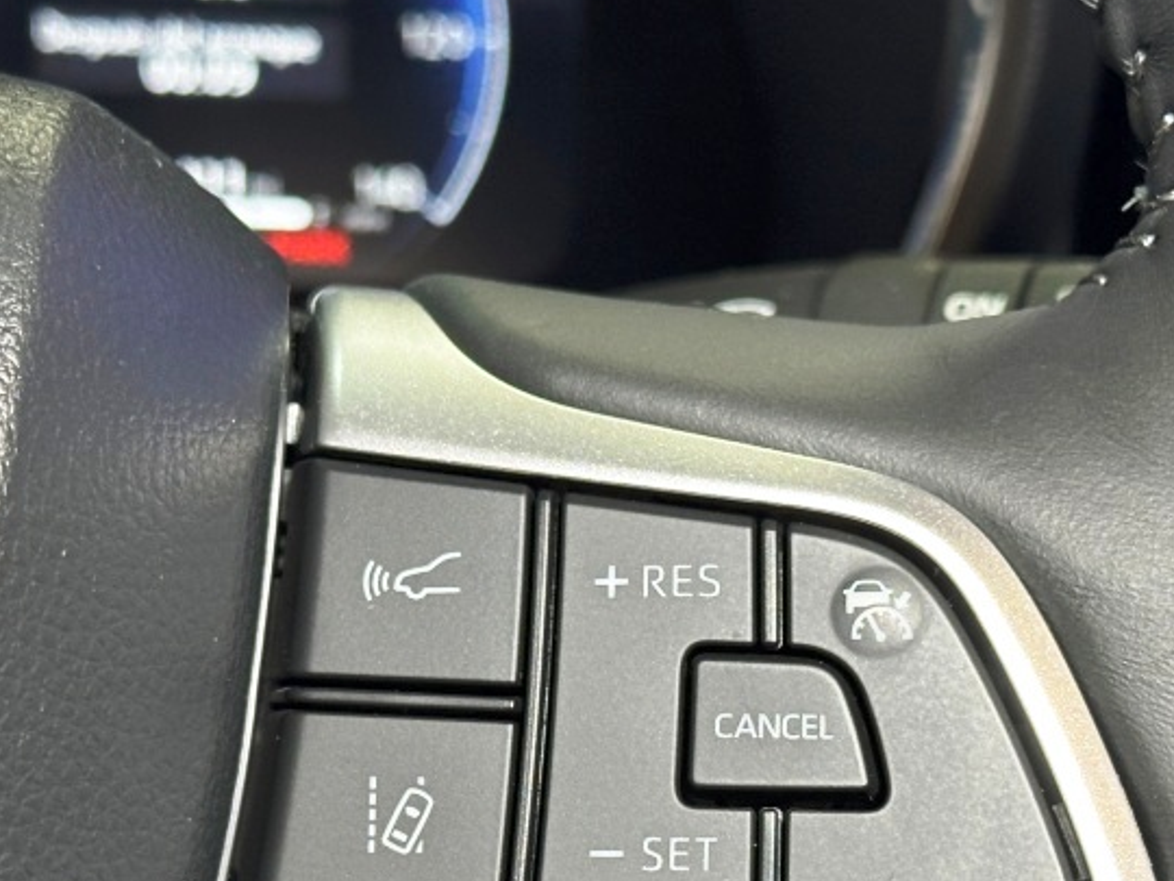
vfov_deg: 16.1
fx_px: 3086
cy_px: 731
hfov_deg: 21.5
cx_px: 583
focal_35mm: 91
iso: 250
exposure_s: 1/40
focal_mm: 6.86
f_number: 1.78
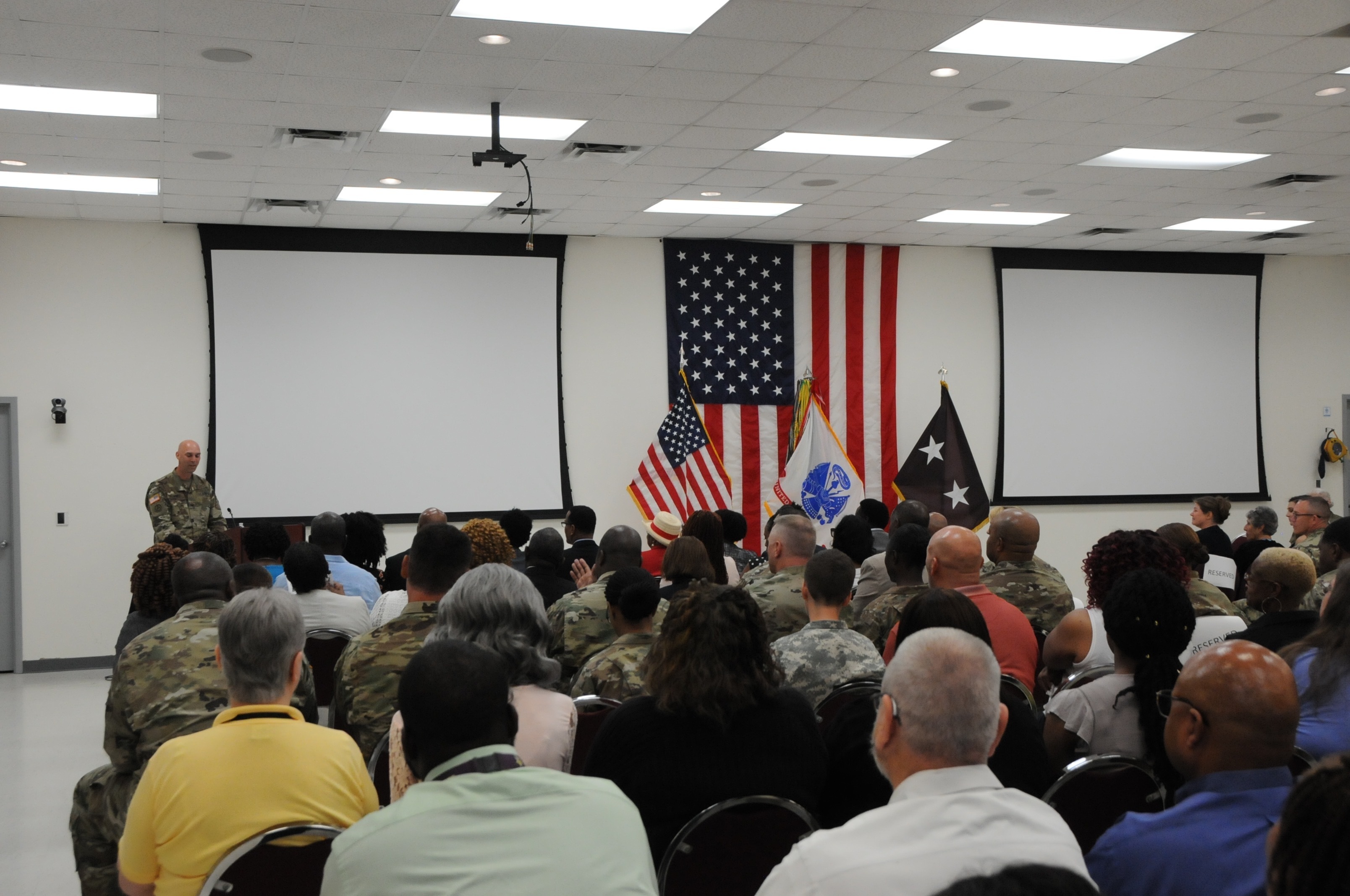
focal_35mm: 40
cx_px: 675
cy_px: 448
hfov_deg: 48.0
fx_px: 1517
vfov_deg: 32.9
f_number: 5.6
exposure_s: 1/125
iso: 1600
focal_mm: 27
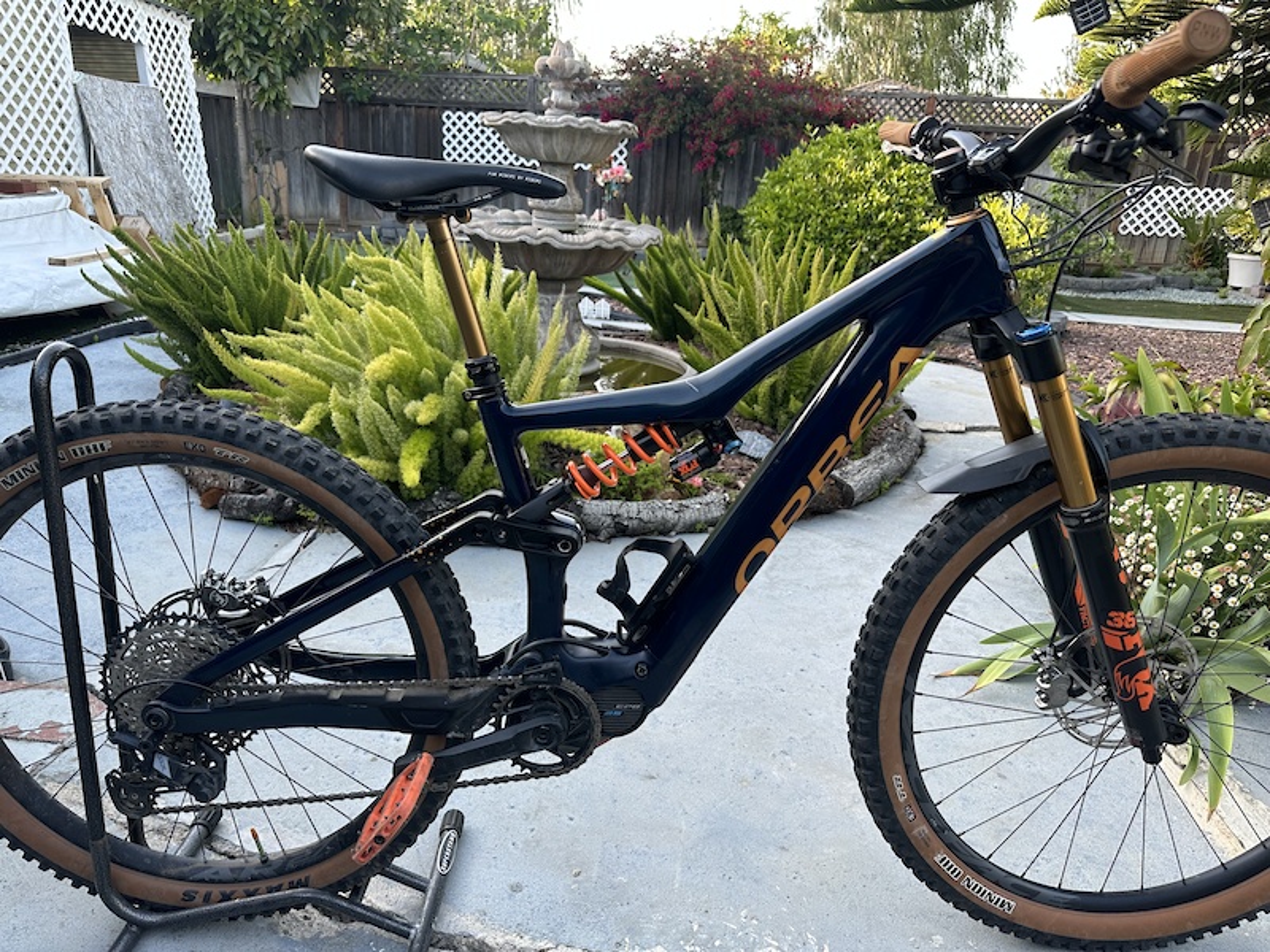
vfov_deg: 56.8
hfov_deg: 71.6
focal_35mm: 24
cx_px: 635
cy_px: 476
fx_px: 881
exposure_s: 1/173
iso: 64
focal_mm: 6.86
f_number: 1.78
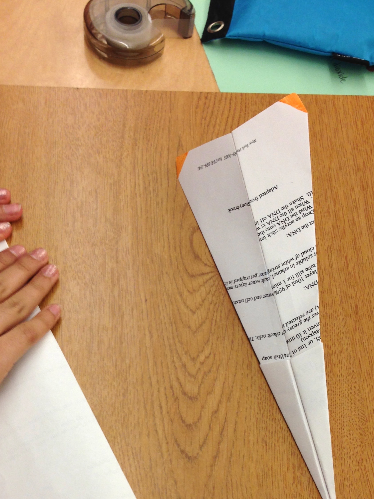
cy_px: 361
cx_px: 165
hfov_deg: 30.2
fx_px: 691
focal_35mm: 48
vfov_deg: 38.8
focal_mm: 4.12
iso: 50
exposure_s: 1/20
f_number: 2.4
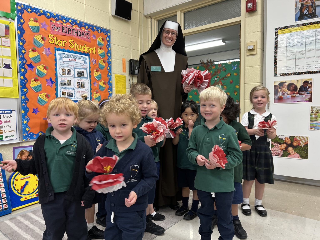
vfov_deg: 53.1
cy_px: 120
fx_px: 240
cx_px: 160
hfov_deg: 67.3
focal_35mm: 26
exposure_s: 1/120
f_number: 1.5
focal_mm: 5.7
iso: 100
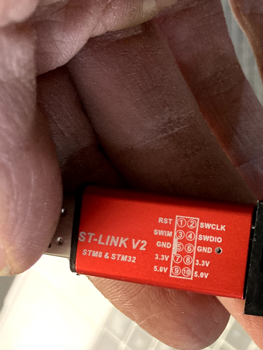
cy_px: 164
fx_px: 567
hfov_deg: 23.8
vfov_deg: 34.3
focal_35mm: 56
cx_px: 315
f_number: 1.8
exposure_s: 1/25
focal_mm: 3.99
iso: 320
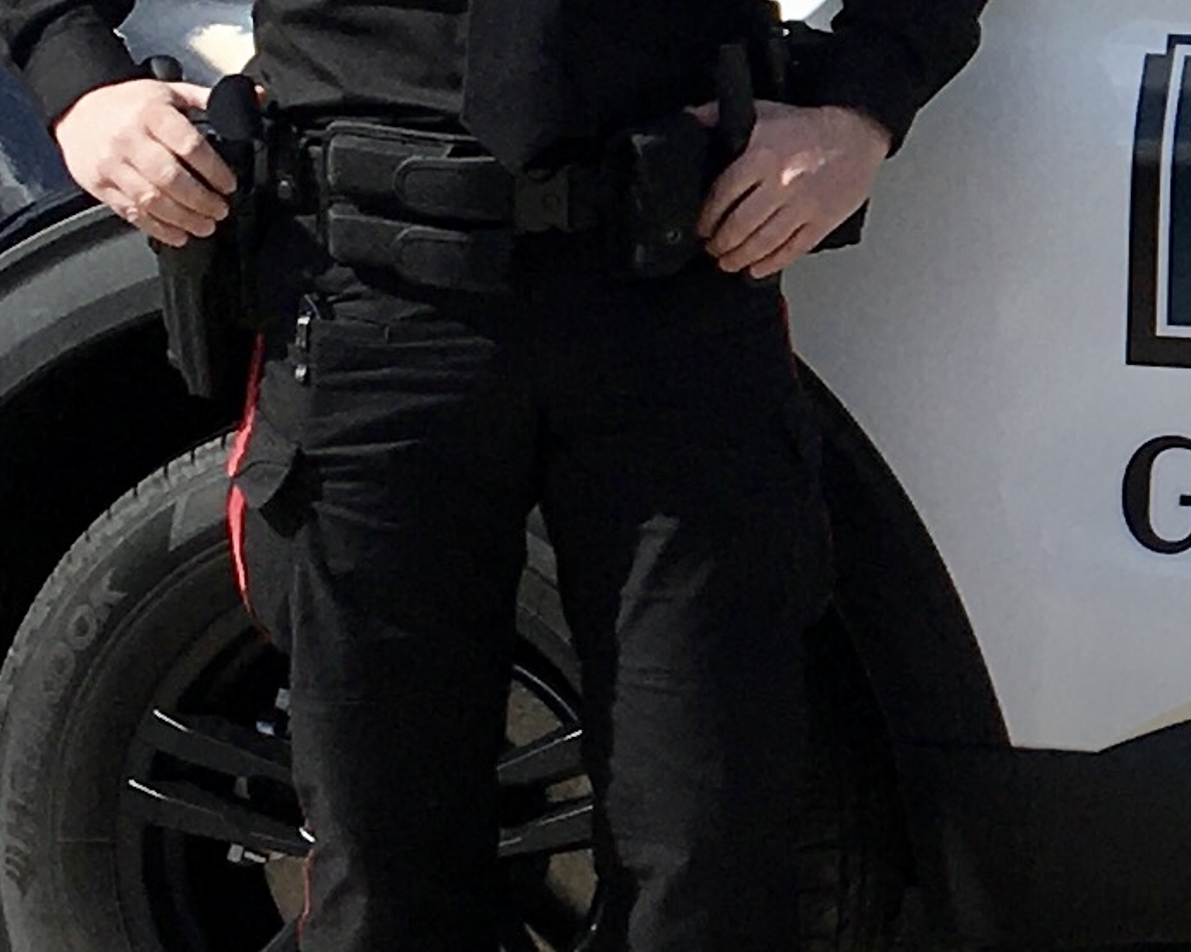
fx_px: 5814
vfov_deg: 9.3
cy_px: 15
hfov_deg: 10.8
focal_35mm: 165
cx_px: 2305
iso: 25
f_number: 2.2
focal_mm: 4.15
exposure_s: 1/2198
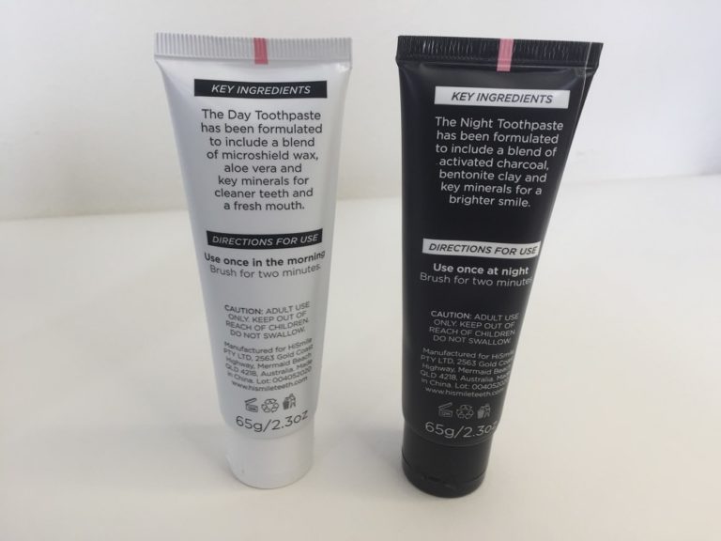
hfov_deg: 61.7
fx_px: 604
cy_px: 270
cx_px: 360
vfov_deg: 48.2
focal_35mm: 29
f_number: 2.2
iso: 40
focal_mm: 4.15
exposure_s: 1/100
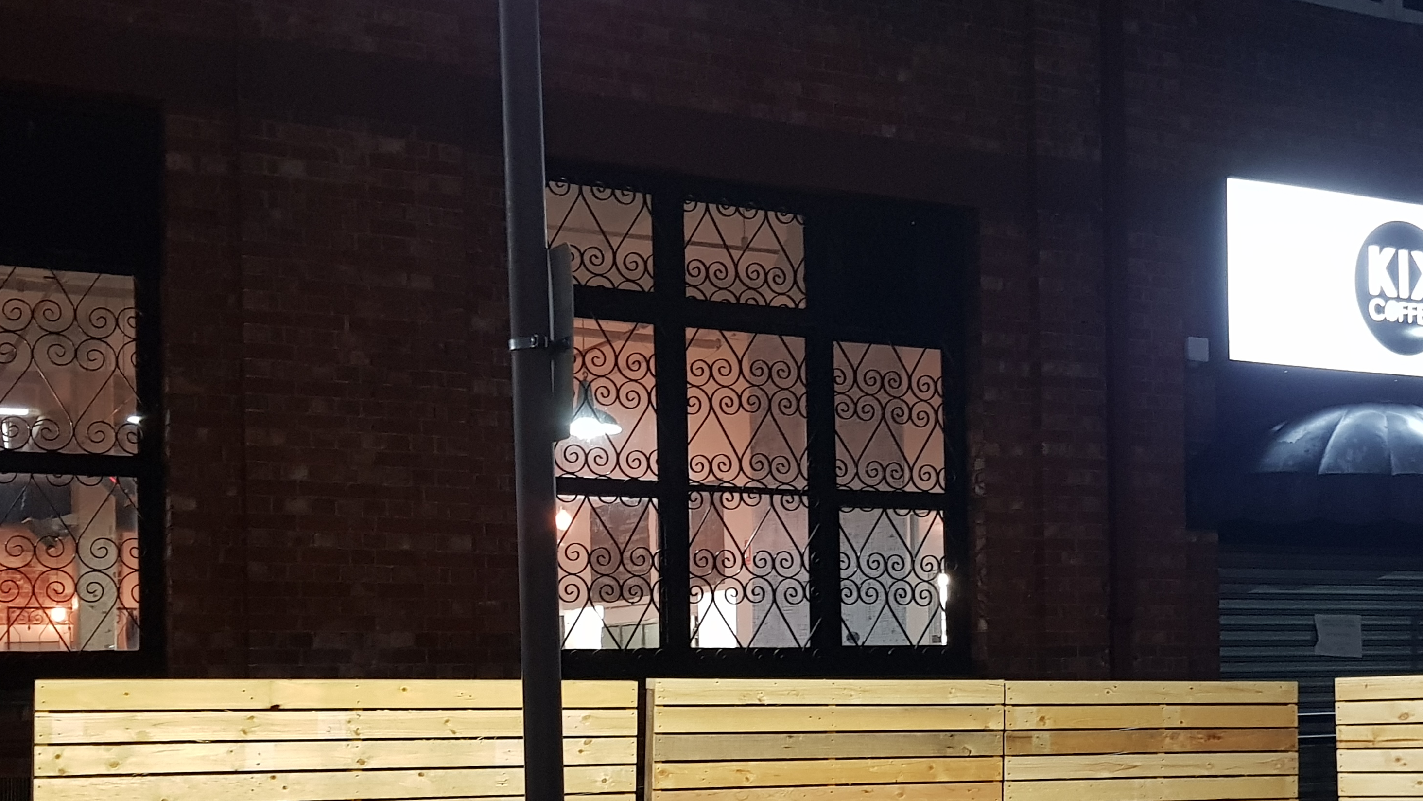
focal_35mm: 39
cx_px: 958
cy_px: 687
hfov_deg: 50.6
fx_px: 1472
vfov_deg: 29.4
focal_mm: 4.2
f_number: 1.7
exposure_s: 1/14
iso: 250
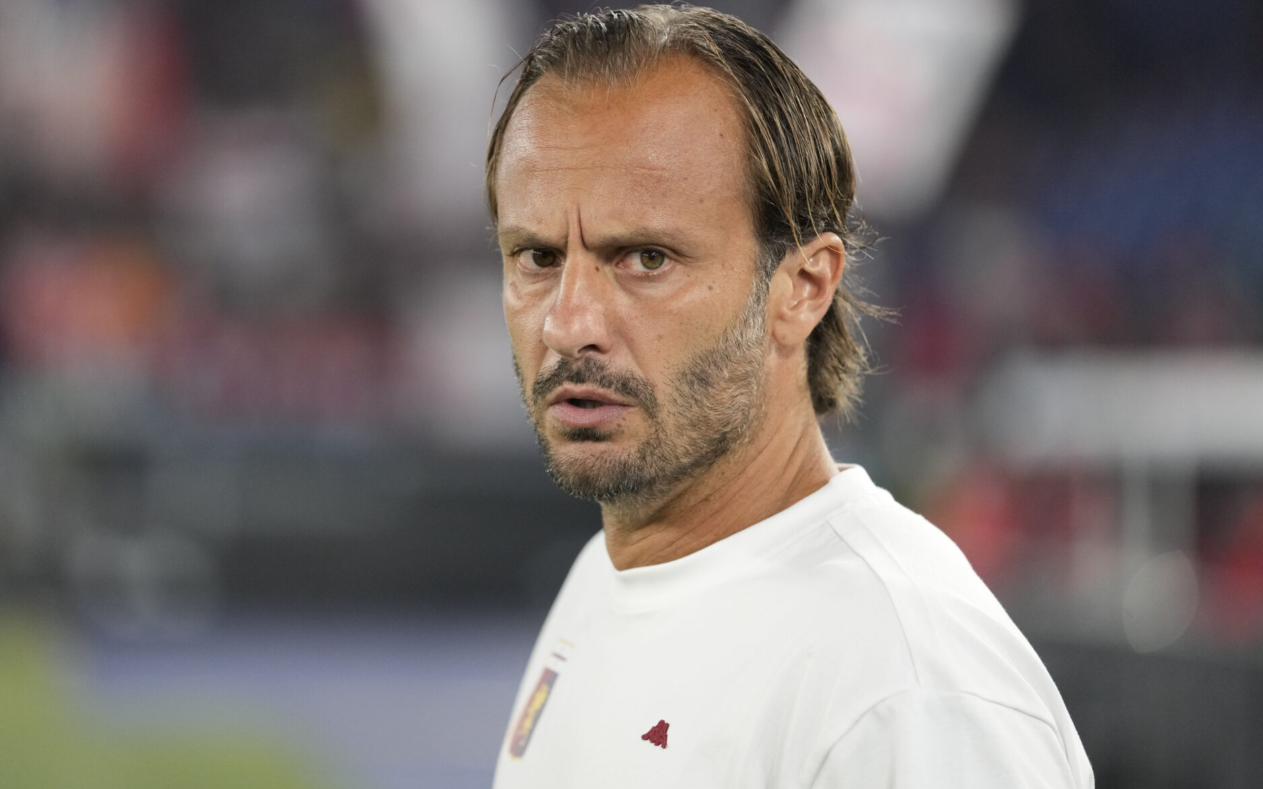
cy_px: 356
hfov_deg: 9.7
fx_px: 7468
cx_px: 587
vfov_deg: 6.0
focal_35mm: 217
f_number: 2.8
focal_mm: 195
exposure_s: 1/1250
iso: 2500
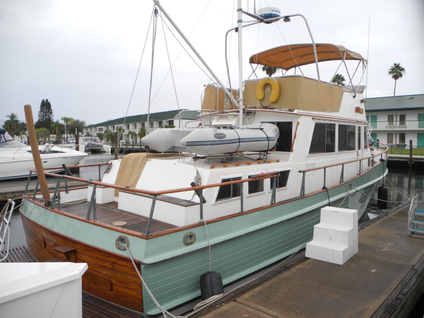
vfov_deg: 49.7
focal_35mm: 28
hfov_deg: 63.4
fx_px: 343
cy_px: 159
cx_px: 212
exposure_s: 1/250
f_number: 2.8
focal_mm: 6
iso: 100
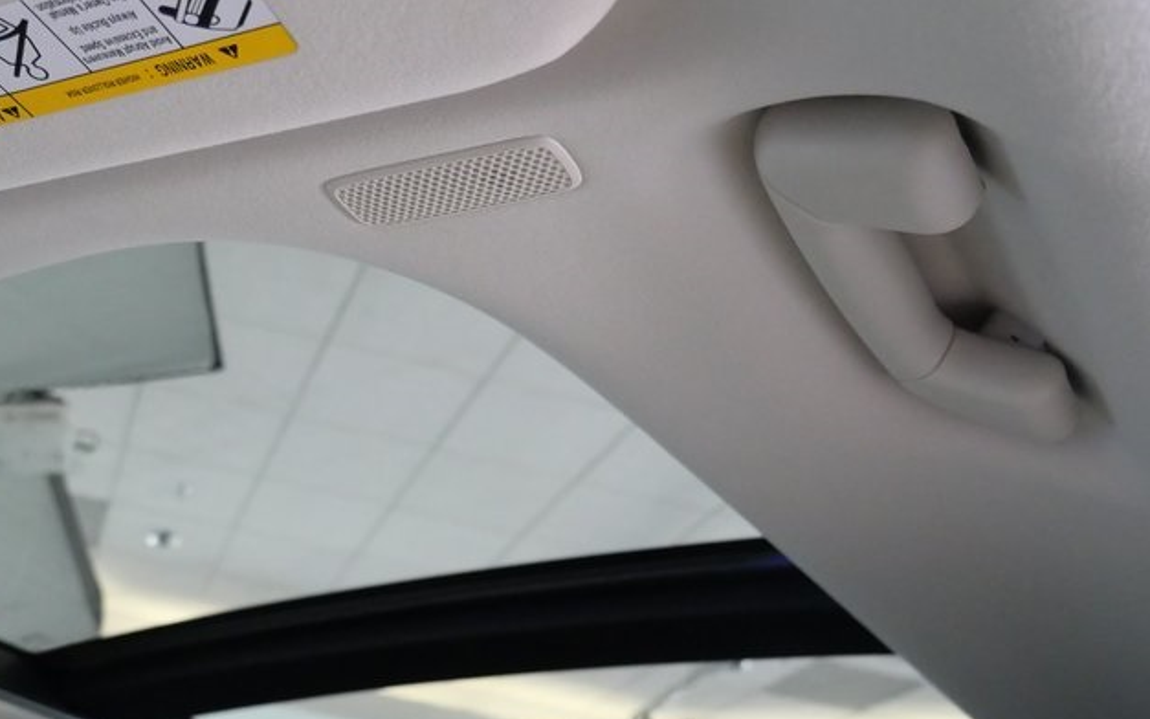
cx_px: 213
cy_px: 585
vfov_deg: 28.0
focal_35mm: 45
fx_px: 1410
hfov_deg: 42.2
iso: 3200
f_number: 3.5
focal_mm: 13
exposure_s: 1/60
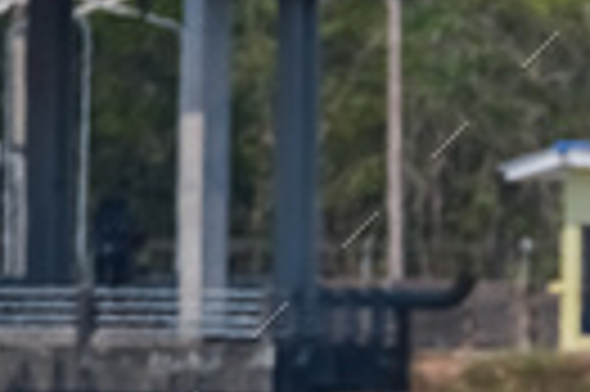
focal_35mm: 1808
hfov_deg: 1.1
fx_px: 29594
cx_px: 743
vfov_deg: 0.8
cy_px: 710
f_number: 6.3
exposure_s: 1/1025
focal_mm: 400
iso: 160
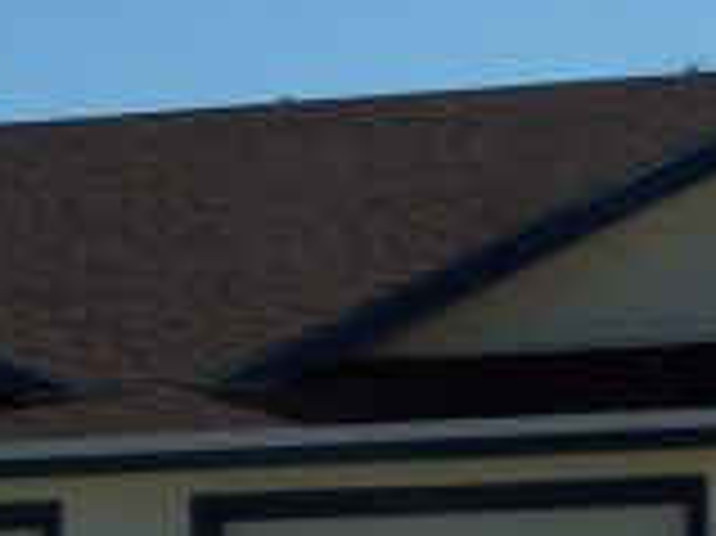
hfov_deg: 10.3
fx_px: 3989
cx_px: 266
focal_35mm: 193
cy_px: 486
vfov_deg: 7.7
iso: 80
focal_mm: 8
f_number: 5.6
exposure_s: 1/640
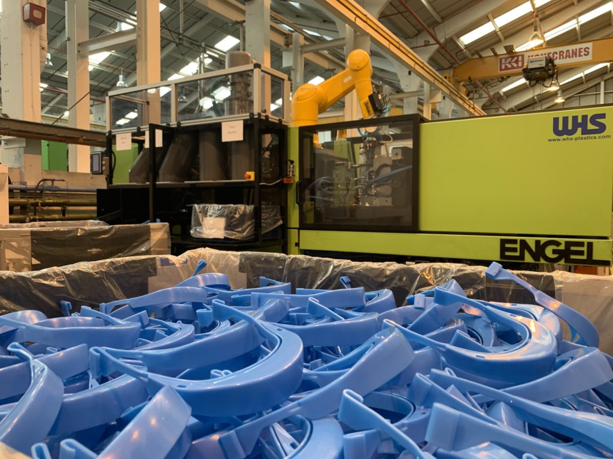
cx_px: 306
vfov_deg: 53.1
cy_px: 230
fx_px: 460
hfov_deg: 67.3
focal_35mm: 26
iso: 64
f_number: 1.8
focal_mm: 4.25
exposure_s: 1/50
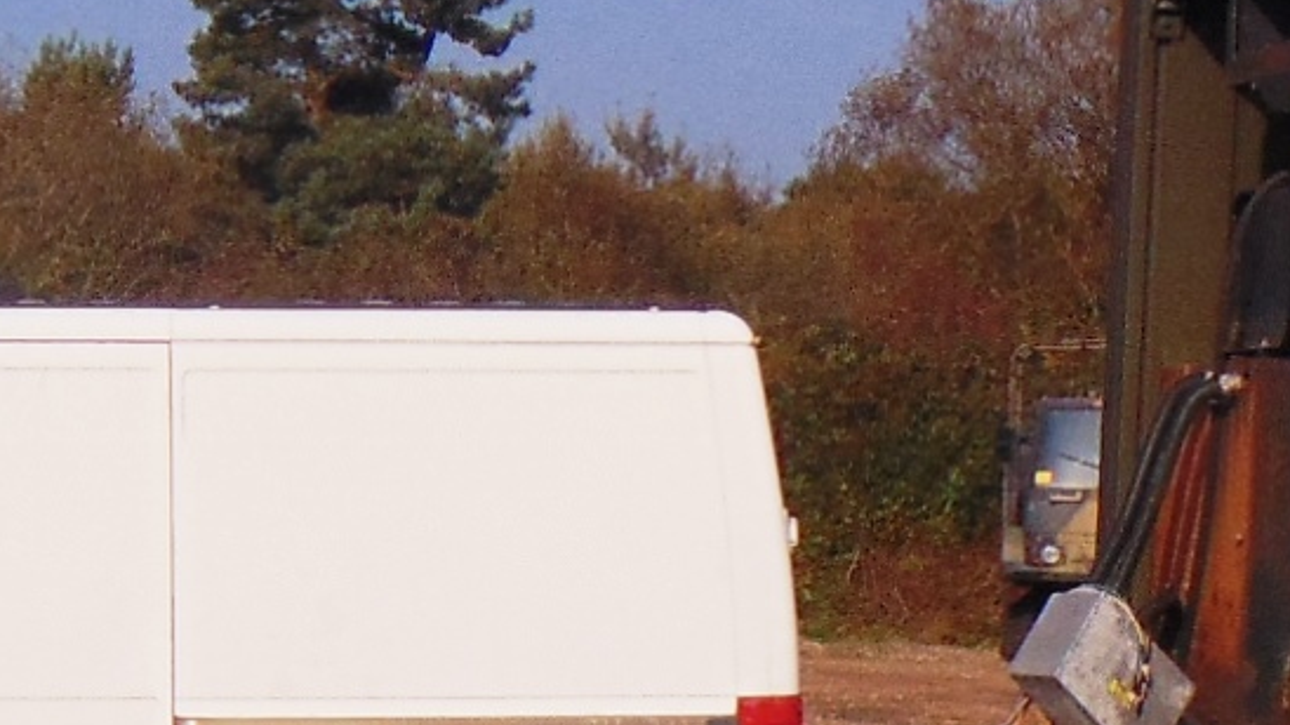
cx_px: 501
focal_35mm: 170
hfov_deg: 12.7
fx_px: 5814
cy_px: 636
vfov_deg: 7.1
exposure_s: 1/1500
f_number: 8.2
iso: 80
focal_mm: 5.8
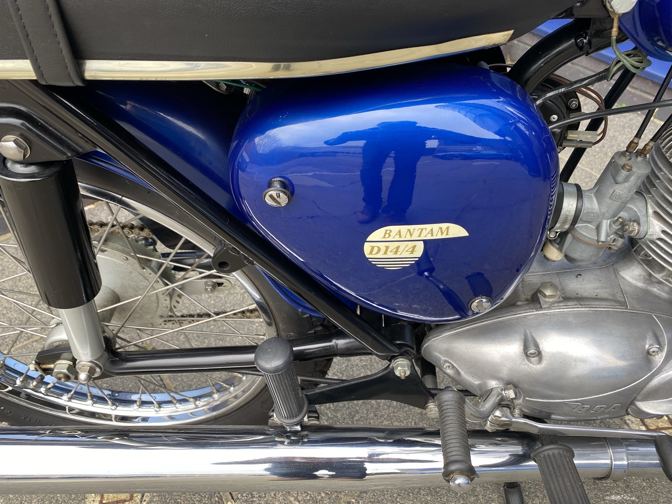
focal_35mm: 26
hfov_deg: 67.3
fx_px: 505
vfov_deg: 53.1
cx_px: 336
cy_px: 252
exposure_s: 1/122
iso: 64
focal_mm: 4.25
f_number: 1.8
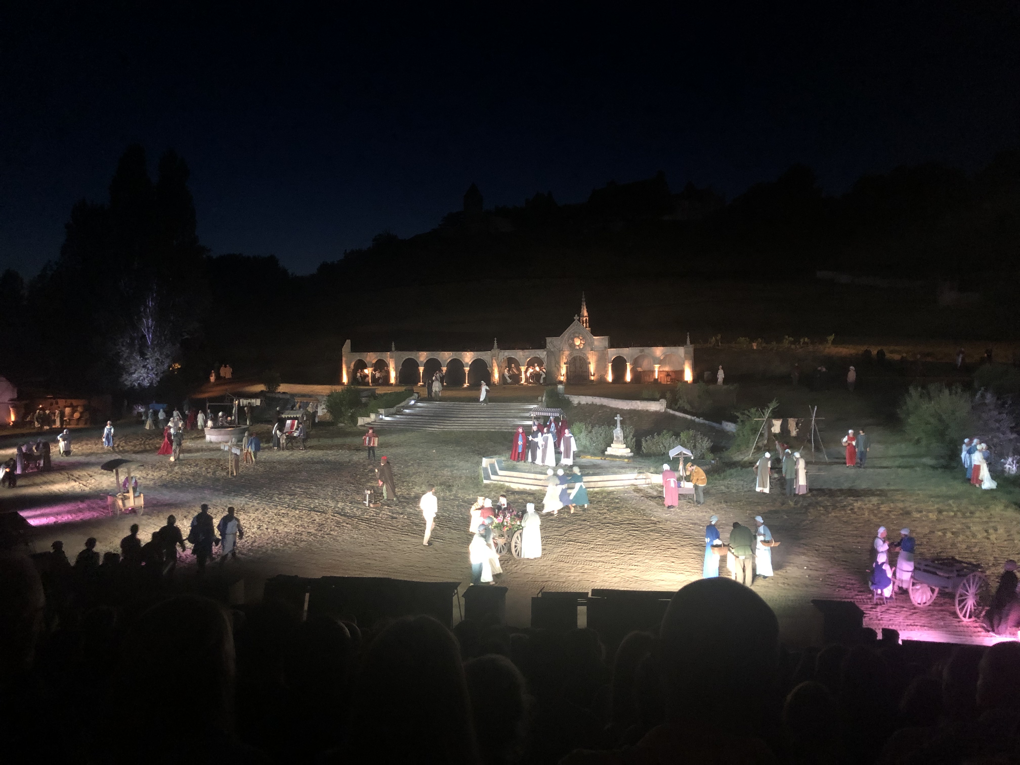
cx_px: 510
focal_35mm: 28
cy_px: 382
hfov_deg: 63.4
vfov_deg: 49.7
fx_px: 825
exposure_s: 1/7
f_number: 1.8
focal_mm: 4
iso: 100
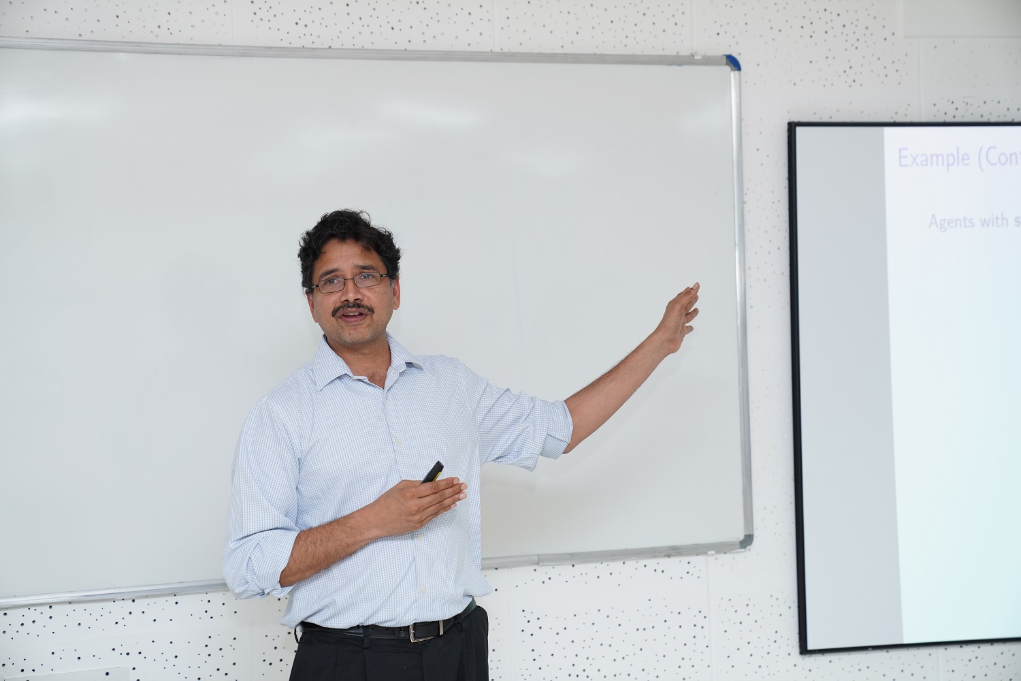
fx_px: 1985
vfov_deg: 19.5
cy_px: 340
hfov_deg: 28.8
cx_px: 510
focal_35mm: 70
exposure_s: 1/160
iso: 400
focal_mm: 70
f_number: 3.5
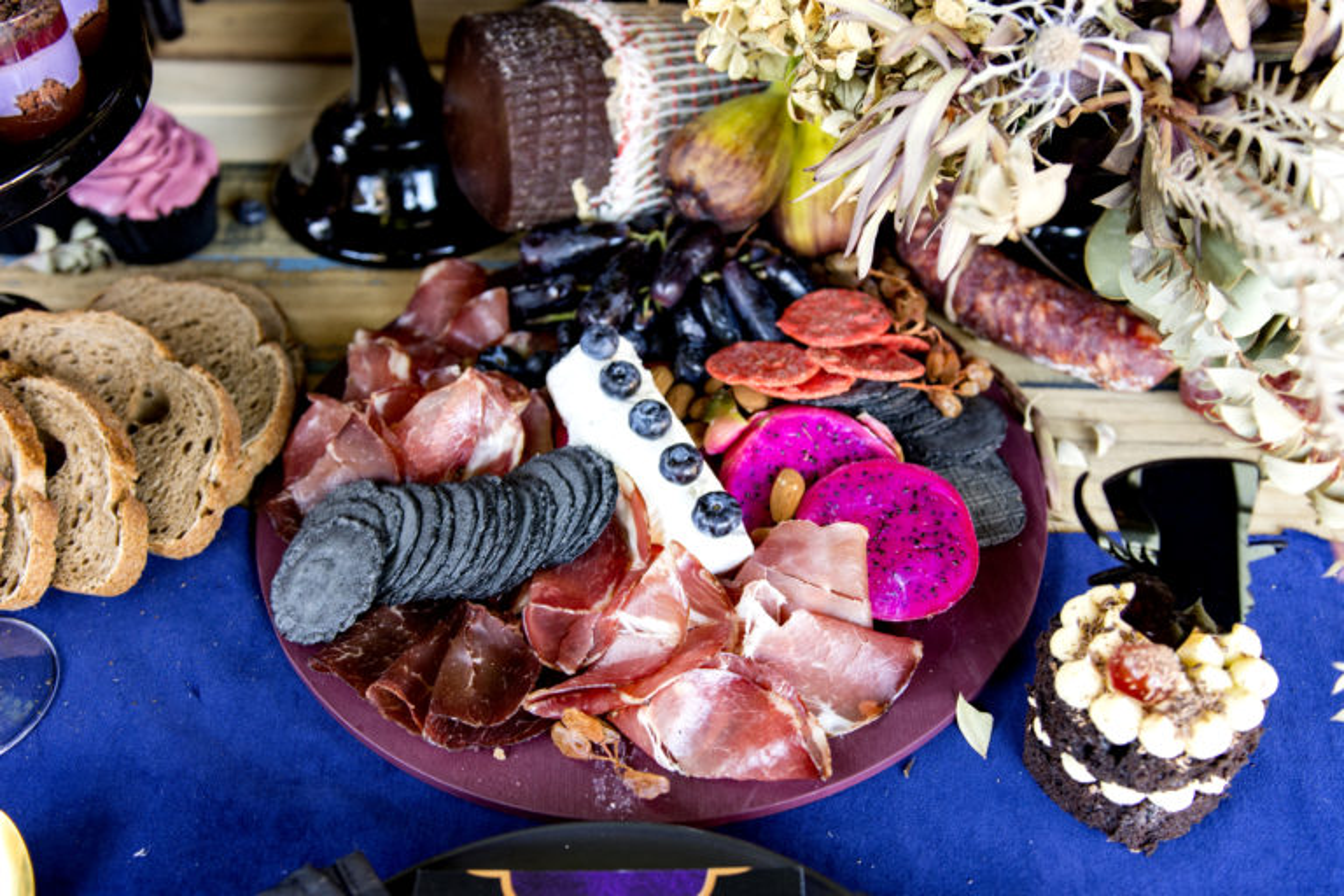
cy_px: 448
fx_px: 1400
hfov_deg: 51.3
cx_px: 672
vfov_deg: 35.5
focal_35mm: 38
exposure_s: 1/80
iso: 400
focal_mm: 25
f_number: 2.5
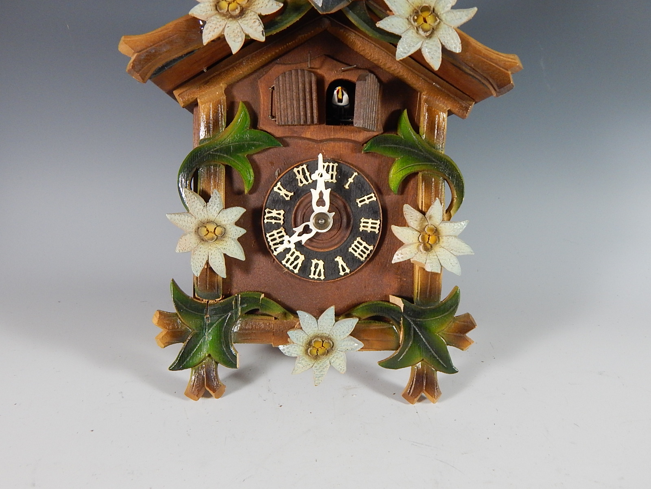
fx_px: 583
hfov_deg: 58.4
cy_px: 244
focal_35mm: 31
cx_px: 326
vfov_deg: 45.4
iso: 400
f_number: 3.2
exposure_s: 1/100
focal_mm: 5.6
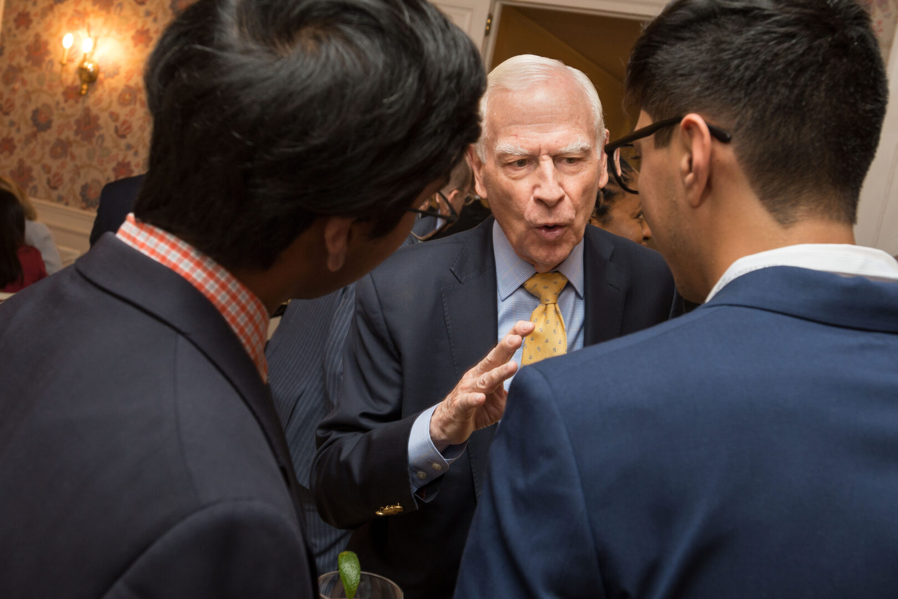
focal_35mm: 39
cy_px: 300
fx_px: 973
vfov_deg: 34.2
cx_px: 449
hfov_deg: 49.5
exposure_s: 1/50
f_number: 5.6
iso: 800
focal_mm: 26
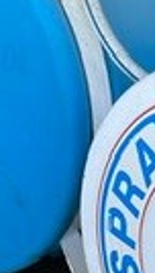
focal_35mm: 161
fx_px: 1169
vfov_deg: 13.3
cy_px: 143
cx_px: 151
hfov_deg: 7.6
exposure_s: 1/119
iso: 25
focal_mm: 3.3
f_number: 2.4
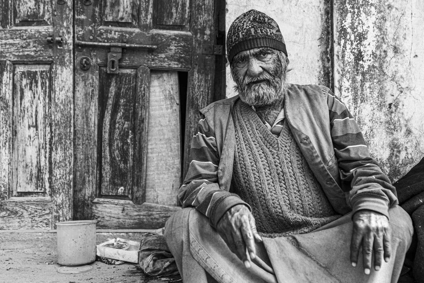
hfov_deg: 53.1
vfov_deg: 36.9
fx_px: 424
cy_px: 142
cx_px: 212
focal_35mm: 36
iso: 80
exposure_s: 1/250
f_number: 2.8
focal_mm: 24
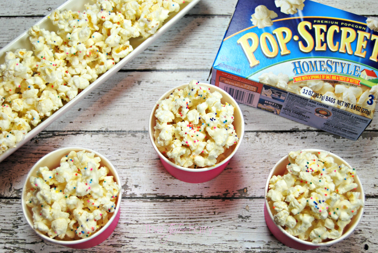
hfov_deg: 35.0
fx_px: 599
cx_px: 189
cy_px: 126
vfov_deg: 23.8
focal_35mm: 57
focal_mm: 38
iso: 200
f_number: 4.8
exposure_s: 1/40
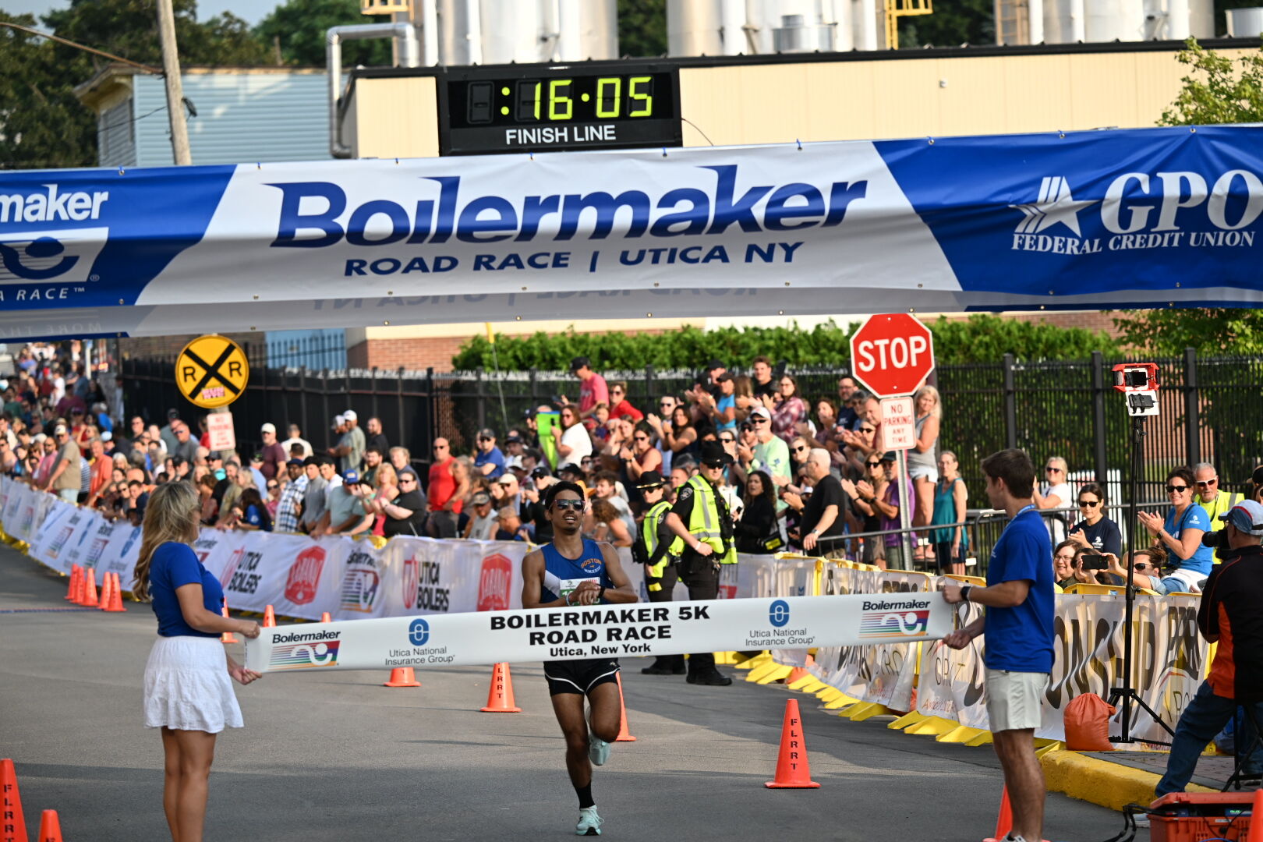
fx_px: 5964
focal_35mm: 170
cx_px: 632
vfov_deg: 8.1
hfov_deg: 12.1
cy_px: 421
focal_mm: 170
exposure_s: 1/1250
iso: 400
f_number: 4.8
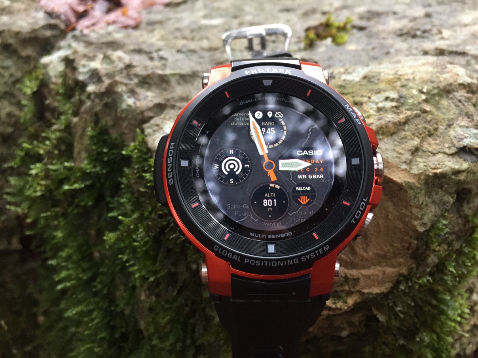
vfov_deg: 48.2
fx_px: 400
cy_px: 179
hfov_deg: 61.7
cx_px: 239
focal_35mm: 29
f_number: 2.2
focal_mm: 4.15
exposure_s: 1/33
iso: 200
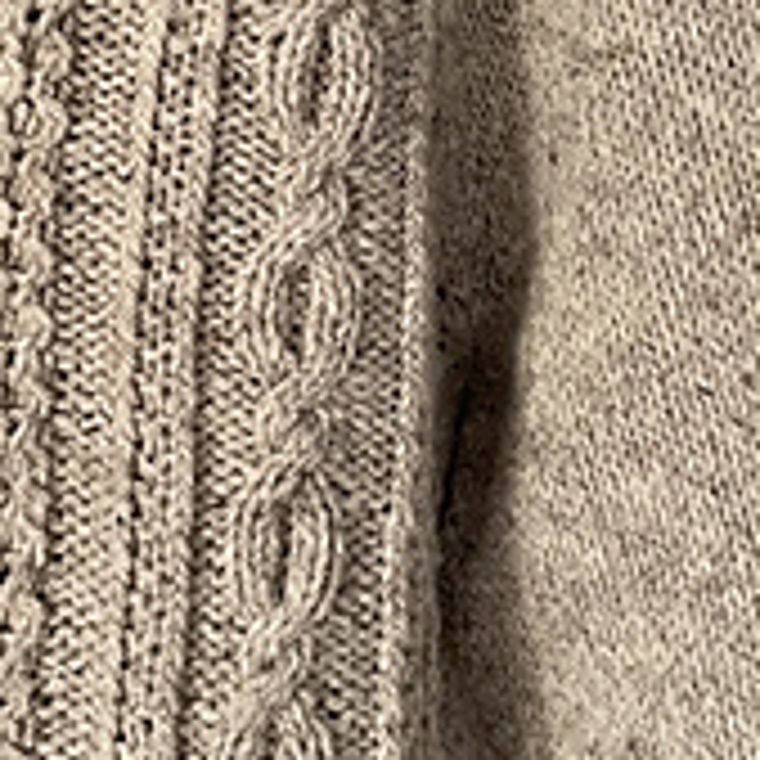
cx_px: 286
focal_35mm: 68
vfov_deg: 25.0
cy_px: 162
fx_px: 1689
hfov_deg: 25.3
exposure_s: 1/60
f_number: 1.6
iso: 250
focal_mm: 4.2
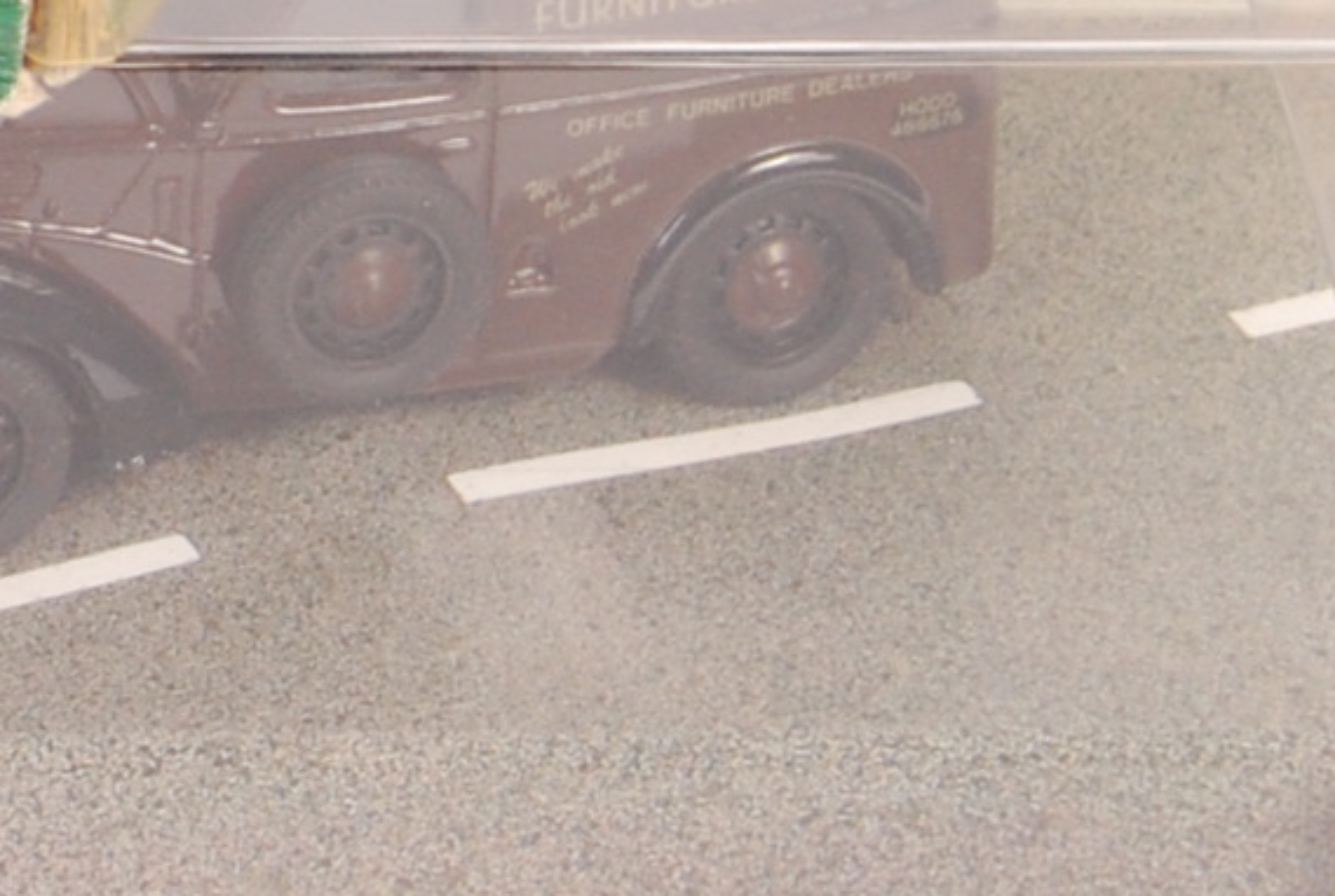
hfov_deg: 4.8
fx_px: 15591
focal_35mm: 420
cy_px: -478
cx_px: -1408
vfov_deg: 3.3
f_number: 9
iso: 400
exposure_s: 1/125
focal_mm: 55
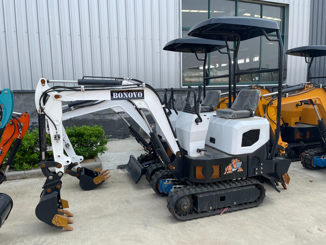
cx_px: 163
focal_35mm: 26
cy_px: 122
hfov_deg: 67.3
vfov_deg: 53.1
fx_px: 245
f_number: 1.6
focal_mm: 4.2
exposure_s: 1/1553
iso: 32
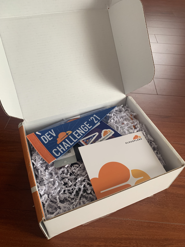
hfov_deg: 53.1
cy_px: 124
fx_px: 185
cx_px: 92
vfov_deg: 67.3
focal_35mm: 26
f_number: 1.8
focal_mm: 4.25
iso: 200
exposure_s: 1/60
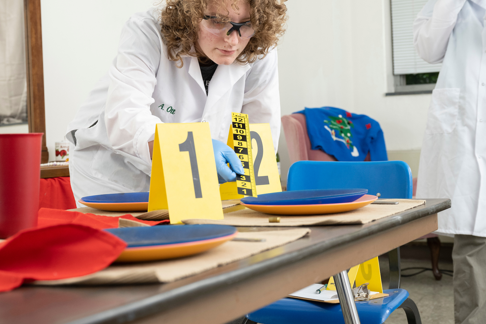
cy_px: 124
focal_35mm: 55
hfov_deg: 36.1
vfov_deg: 24.6
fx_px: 743
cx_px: 192
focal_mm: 41
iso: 800
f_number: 5
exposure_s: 1/125
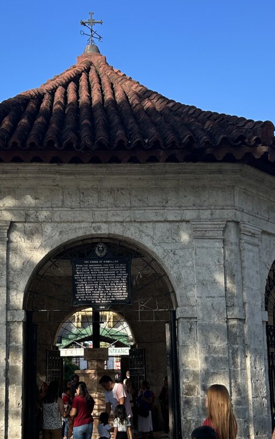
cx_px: 104
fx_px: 611
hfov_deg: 25.3
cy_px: 276
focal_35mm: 51
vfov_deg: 39.3
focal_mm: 5.7
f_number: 1.5
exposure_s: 1/1779
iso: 50
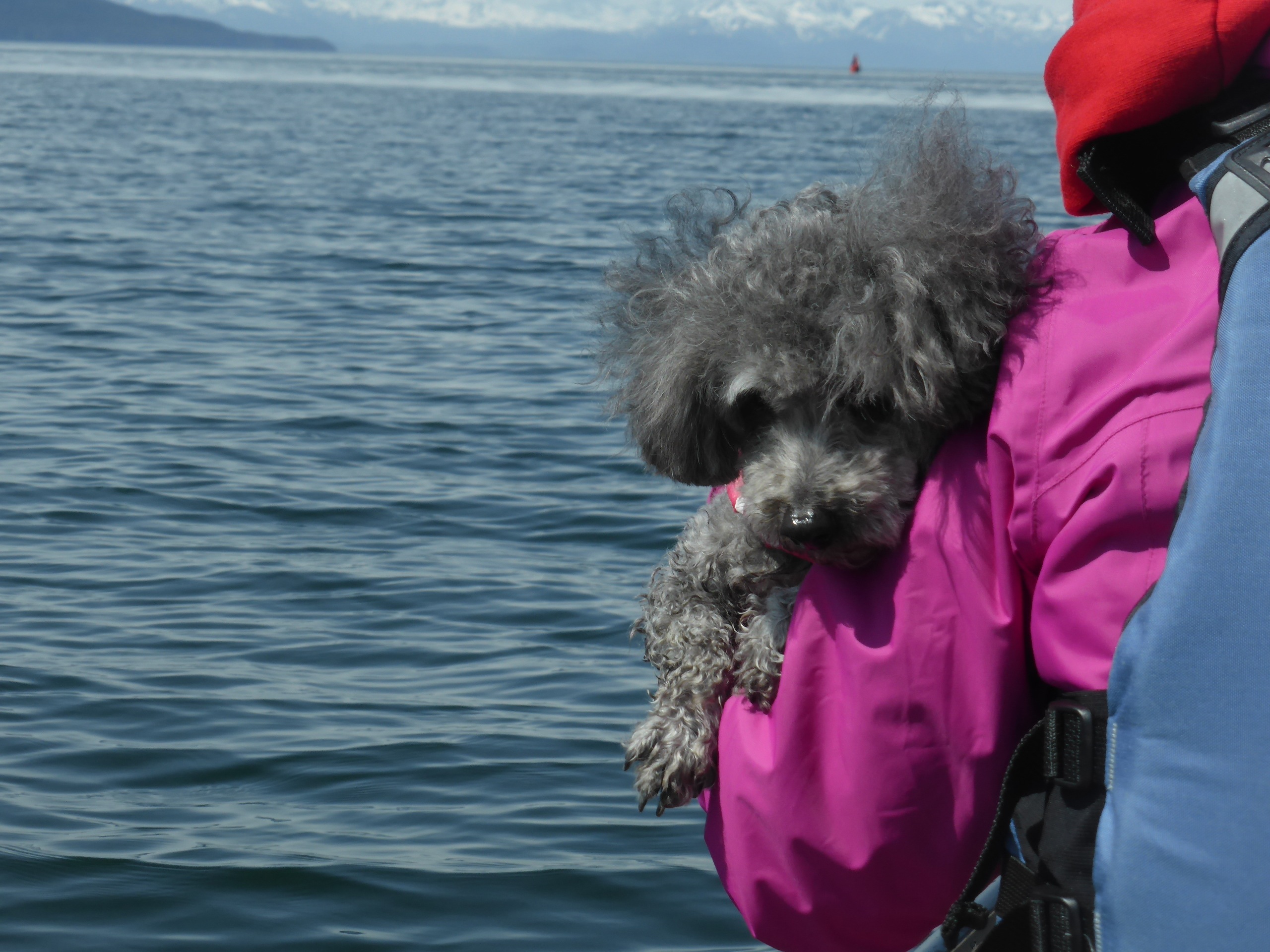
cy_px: 476
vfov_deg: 15.2
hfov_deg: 20.2
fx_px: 3559
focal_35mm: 97
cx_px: 635
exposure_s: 1/800
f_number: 5.2
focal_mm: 16.1
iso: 100
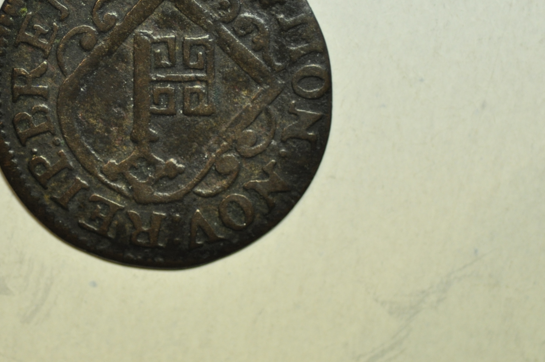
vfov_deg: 9.9
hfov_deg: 14.9
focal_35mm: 138
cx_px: 186
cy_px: 106
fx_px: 2087
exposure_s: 1/160
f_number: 4.2
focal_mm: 60
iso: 800
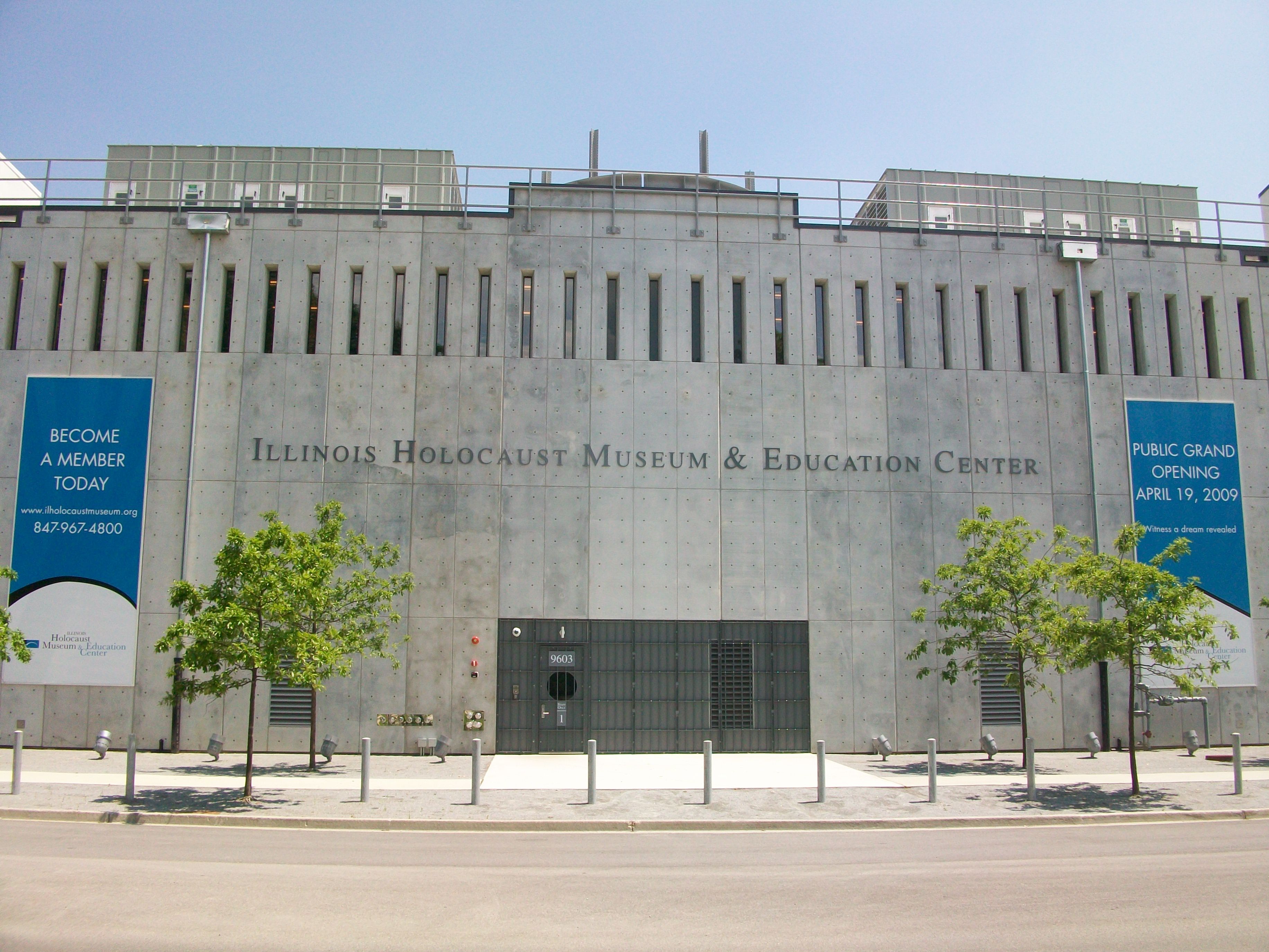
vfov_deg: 44.2
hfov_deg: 56.8
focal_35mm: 32
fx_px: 1173
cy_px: 476
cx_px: 634
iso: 64
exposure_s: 1/250
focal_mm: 5.7
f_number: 5.5
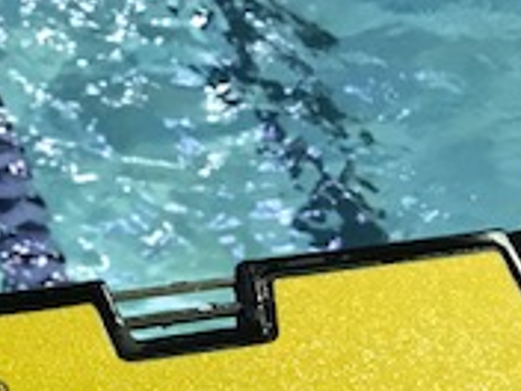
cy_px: 471
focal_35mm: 102
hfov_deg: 18.4
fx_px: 1535
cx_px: -80
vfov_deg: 14.1
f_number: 1.8
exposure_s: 1/20
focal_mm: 3.99
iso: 40
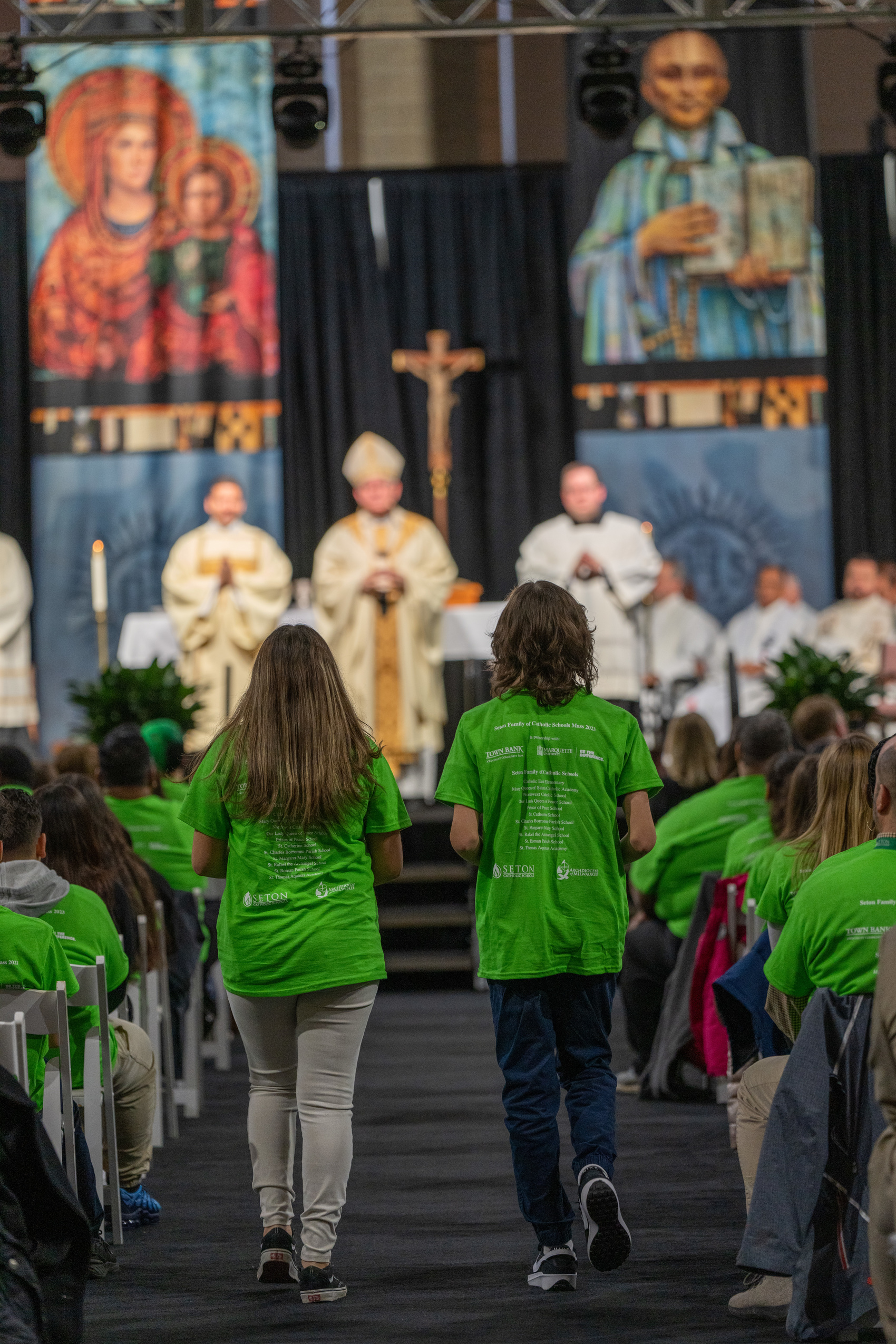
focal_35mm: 159
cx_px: 448
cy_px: 672
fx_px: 5936
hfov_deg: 8.6
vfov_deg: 12.9
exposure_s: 1/250
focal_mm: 159
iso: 1000
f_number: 2.8
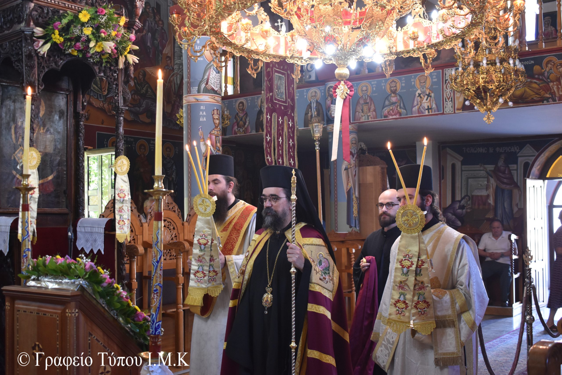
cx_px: 281
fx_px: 679
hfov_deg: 45.0
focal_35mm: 44
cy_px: 188
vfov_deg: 30.9
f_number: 4.2
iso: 1250
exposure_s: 1/30
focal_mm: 29
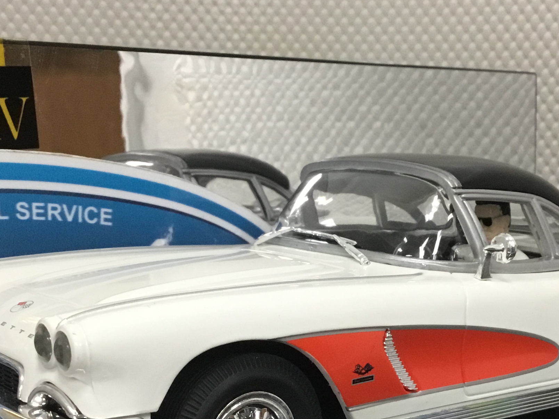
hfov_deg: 30.6
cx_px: 339
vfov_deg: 22.9
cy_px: 348
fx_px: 1018
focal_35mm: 63
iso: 125
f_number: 2.4
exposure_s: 1/30
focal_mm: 3.3
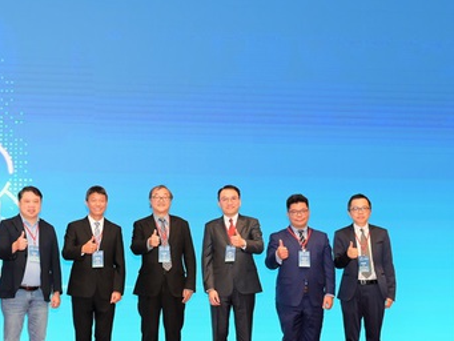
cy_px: 177
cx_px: 57
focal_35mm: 59
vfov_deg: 24.8
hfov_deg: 31.4
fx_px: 774
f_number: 5
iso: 1000
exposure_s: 1/80
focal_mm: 35
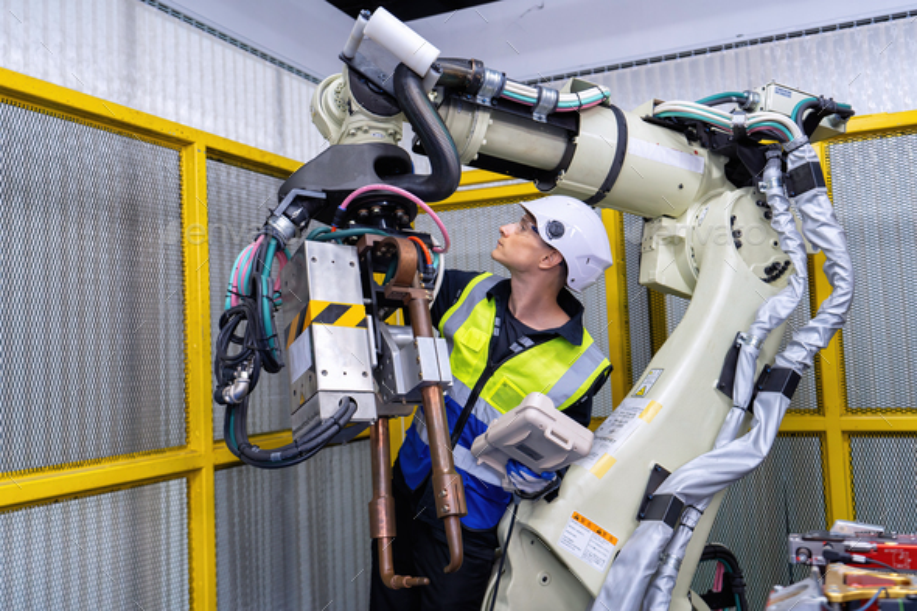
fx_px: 866
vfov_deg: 38.9
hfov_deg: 55.8
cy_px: 306
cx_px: 458
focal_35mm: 34
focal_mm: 34
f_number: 2.8
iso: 1000
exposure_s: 1/160
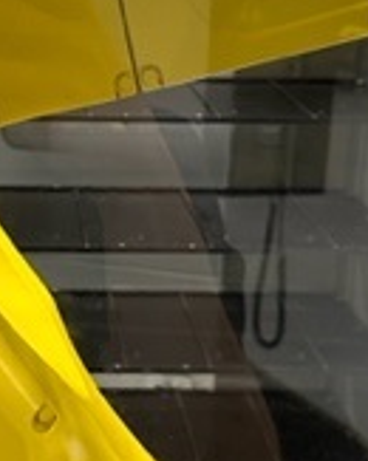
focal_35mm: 92
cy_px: 297
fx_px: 1255
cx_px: 82
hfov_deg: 16.6
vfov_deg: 20.8
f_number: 1.78
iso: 200
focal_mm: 6.86
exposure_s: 1/120
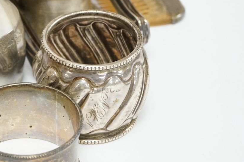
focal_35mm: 147
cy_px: 81
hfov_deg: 13.8
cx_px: 2
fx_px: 995
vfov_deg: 9.3
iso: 3200
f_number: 9
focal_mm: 70
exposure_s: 1/100
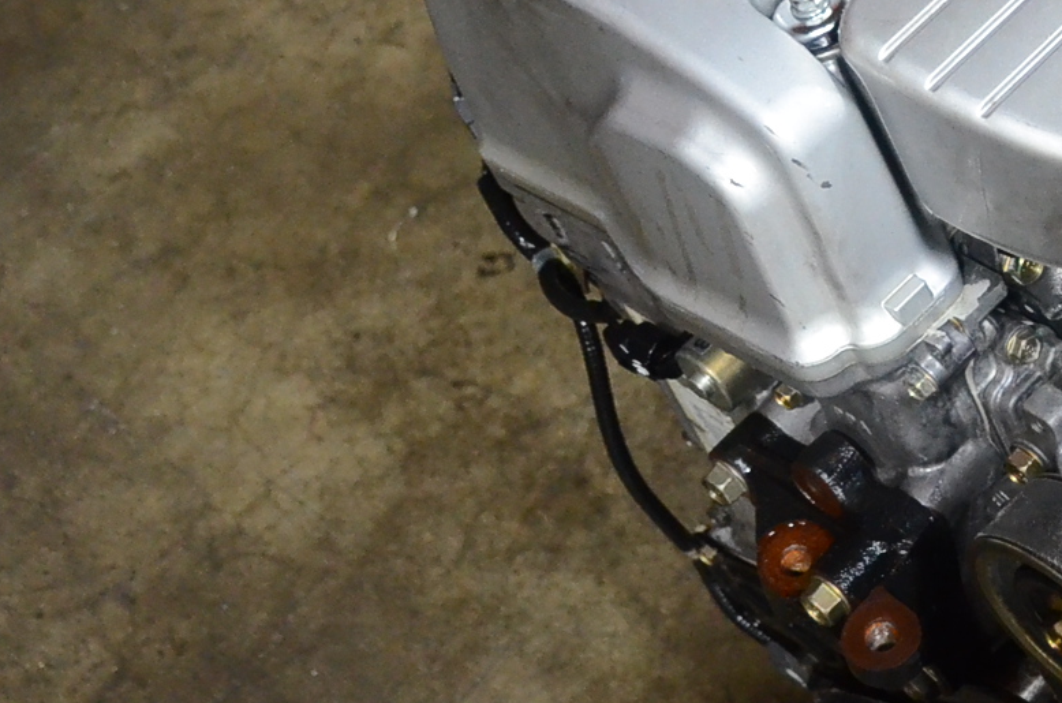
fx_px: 2796
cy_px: 180
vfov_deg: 14.3
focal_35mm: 95
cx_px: 1391
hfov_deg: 19.7
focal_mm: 20
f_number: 4
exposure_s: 1/60
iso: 2500
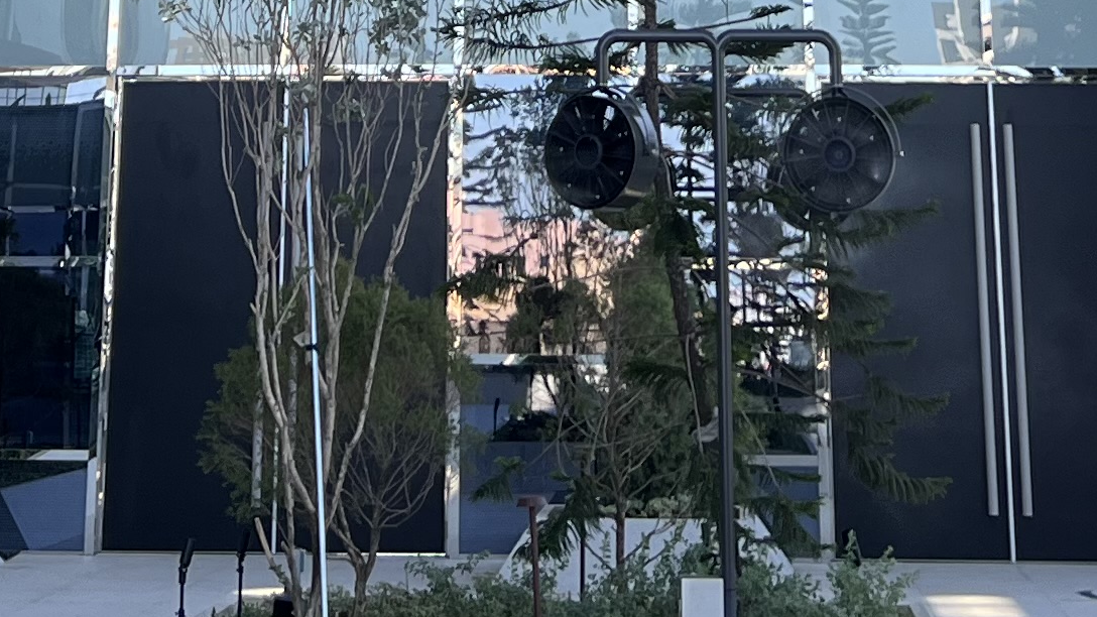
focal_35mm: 105
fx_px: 3054
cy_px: -815
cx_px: 509
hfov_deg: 20.4
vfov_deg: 10.2
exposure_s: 1/509
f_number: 1.5
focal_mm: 5.7
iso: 50
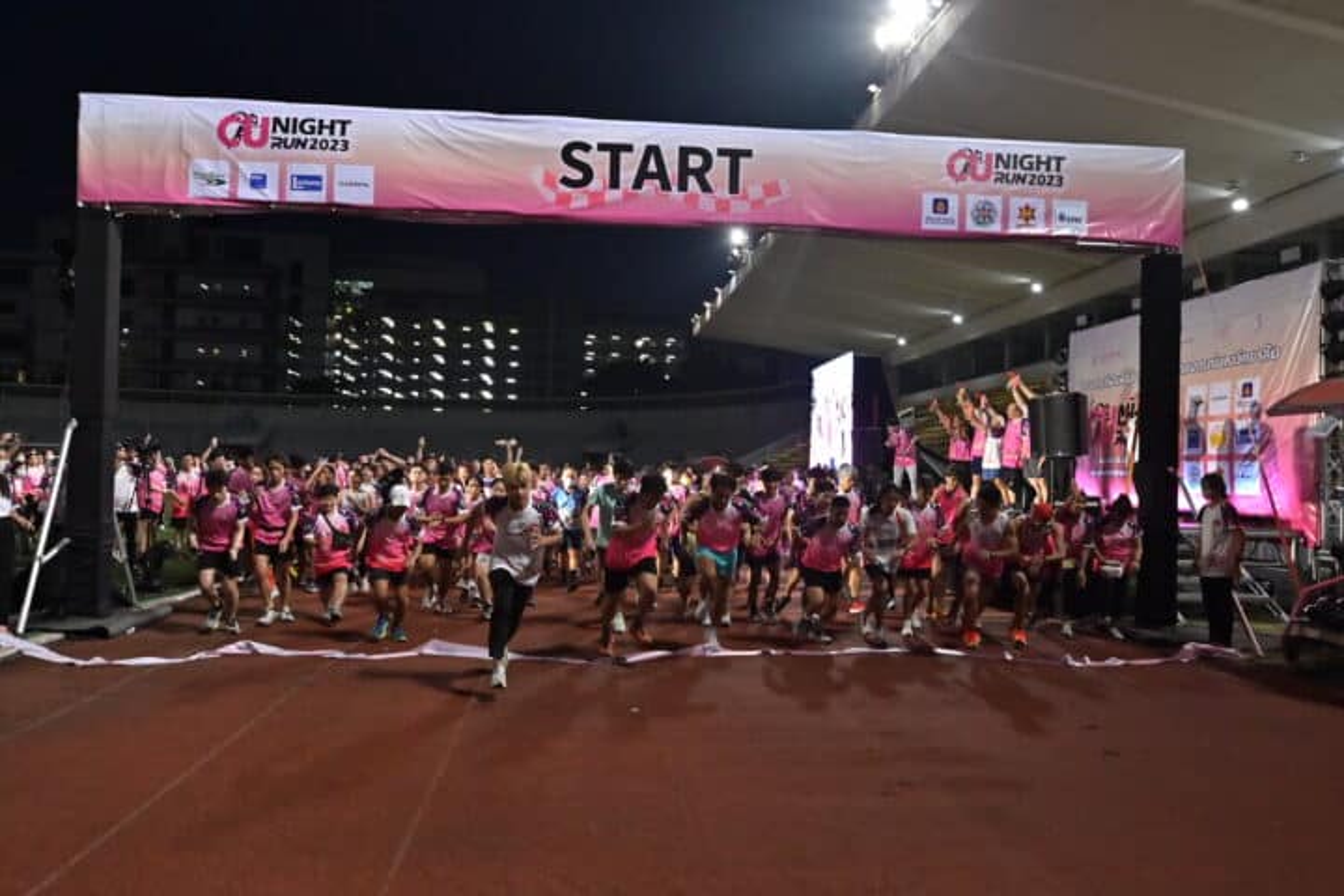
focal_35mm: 27
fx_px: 1008
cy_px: 448
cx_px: 672
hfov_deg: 67.4
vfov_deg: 47.9
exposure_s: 1/160
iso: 2000
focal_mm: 18
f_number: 6.3
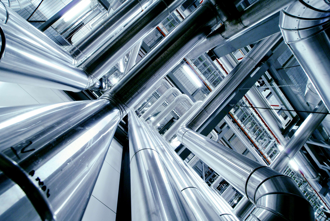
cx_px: 165
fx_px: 151
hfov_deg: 94.9
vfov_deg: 72.2
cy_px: 110
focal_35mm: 16
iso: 80
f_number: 13
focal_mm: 11
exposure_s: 1.3
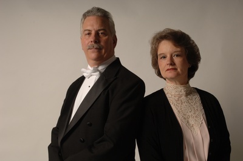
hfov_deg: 35.1
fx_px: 384
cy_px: 80
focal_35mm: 57
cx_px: 122
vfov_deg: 23.7
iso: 200
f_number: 11
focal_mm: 38
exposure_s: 1/250
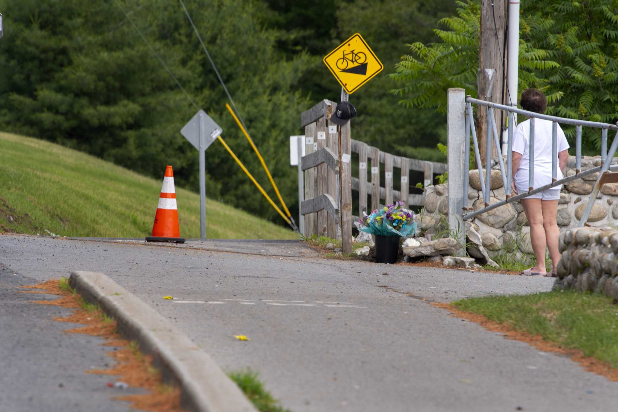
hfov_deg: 4.9
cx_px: 309
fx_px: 7209
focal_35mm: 420
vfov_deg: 3.3
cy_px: 206
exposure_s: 1/200
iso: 200
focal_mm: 280
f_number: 7.1
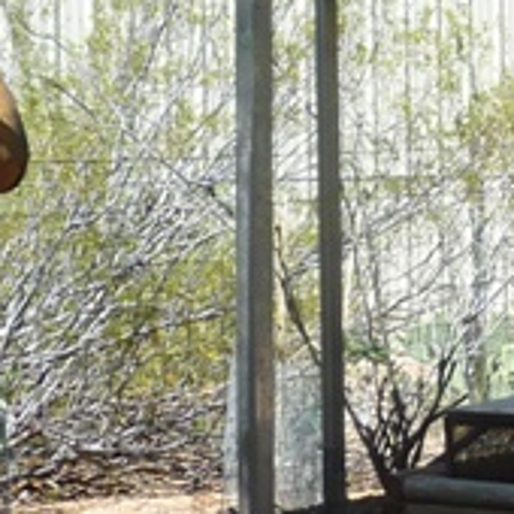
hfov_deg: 10.7
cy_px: 135
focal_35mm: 152
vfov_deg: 11.5
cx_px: 937
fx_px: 2553
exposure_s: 1/500
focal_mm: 5.3
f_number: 3.5
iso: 100
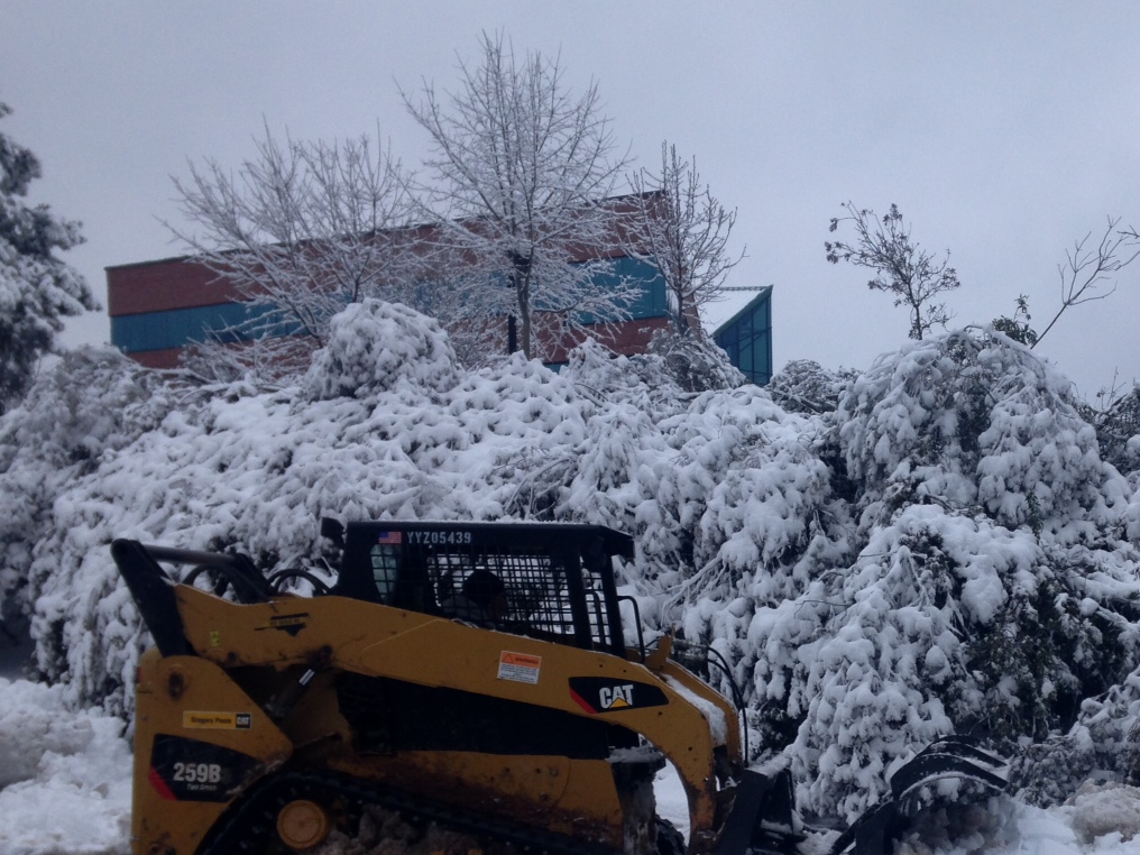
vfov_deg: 27.3
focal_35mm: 53
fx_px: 1745
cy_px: 599
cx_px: 827
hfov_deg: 35.5
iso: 50
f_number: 2.4
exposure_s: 1/374
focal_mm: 4.12
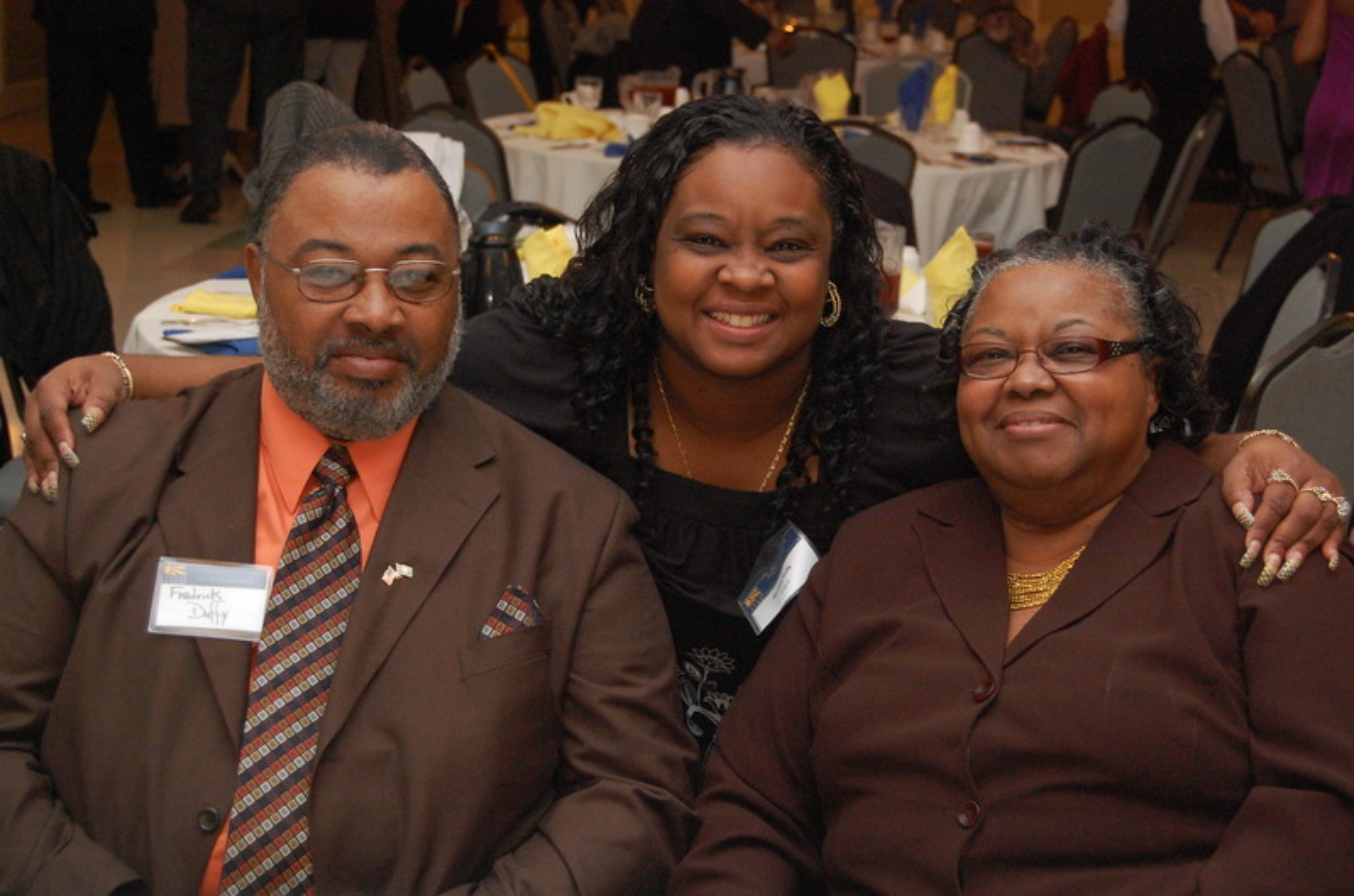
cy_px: 448
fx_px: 2534
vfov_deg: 20.1
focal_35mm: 68
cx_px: 677
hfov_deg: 29.9
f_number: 5.3
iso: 1600
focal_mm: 45
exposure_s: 1/60
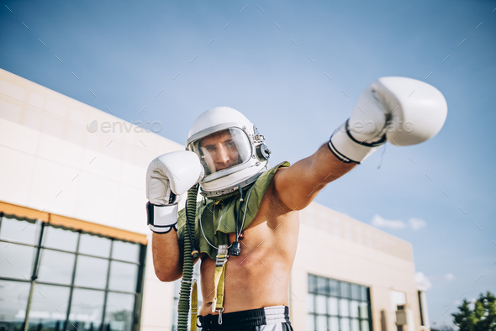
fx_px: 482
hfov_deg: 54.4
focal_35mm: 35
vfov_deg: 37.9
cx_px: 248
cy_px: 166
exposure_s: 1/6400
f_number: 1.4
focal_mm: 35
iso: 800
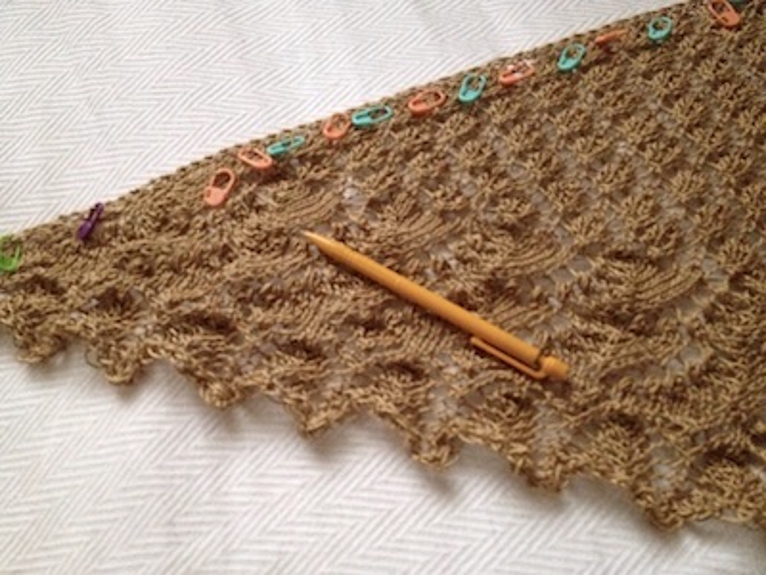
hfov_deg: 52.6
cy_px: 288
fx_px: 774
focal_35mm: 35
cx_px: 383
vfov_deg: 40.7
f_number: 2.4
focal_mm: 4.28
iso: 800
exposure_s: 1/15
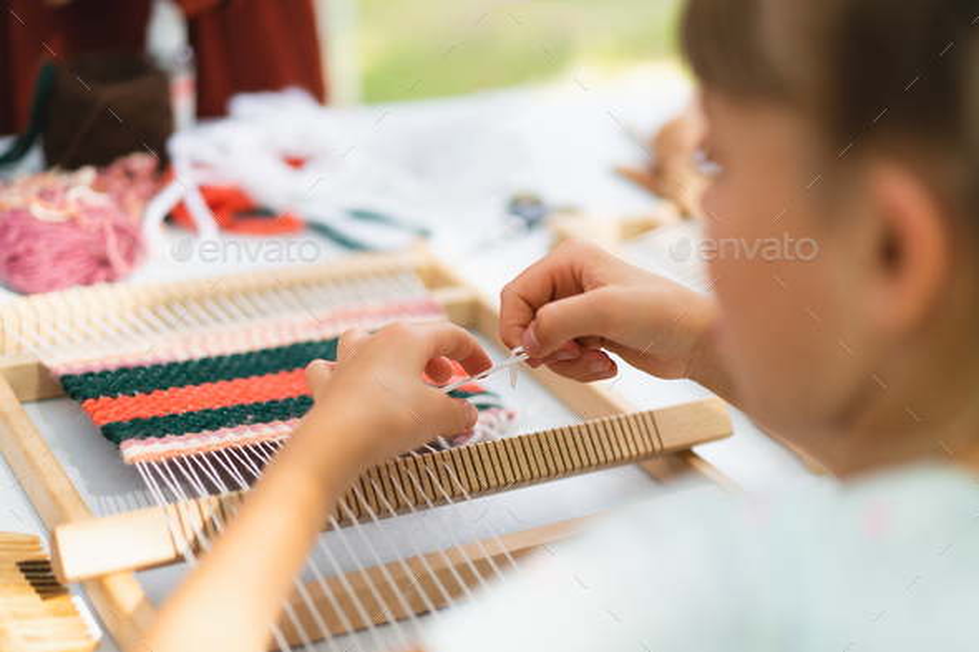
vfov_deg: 24.6
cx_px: 490
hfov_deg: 36.3
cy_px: 326
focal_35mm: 55
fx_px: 1495
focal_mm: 55
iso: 200
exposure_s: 1/400
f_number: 1.8
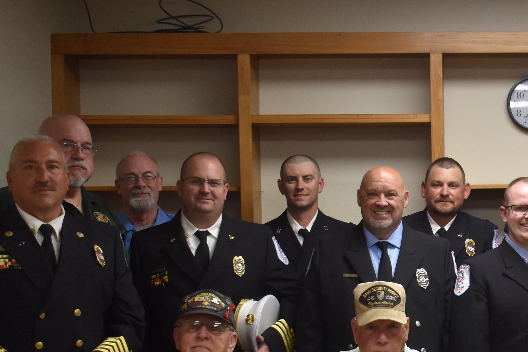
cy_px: 320
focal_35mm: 92
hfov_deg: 21.2
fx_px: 1352
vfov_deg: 14.7
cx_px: 552
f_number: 4
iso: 800
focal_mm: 25
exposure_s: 1/125
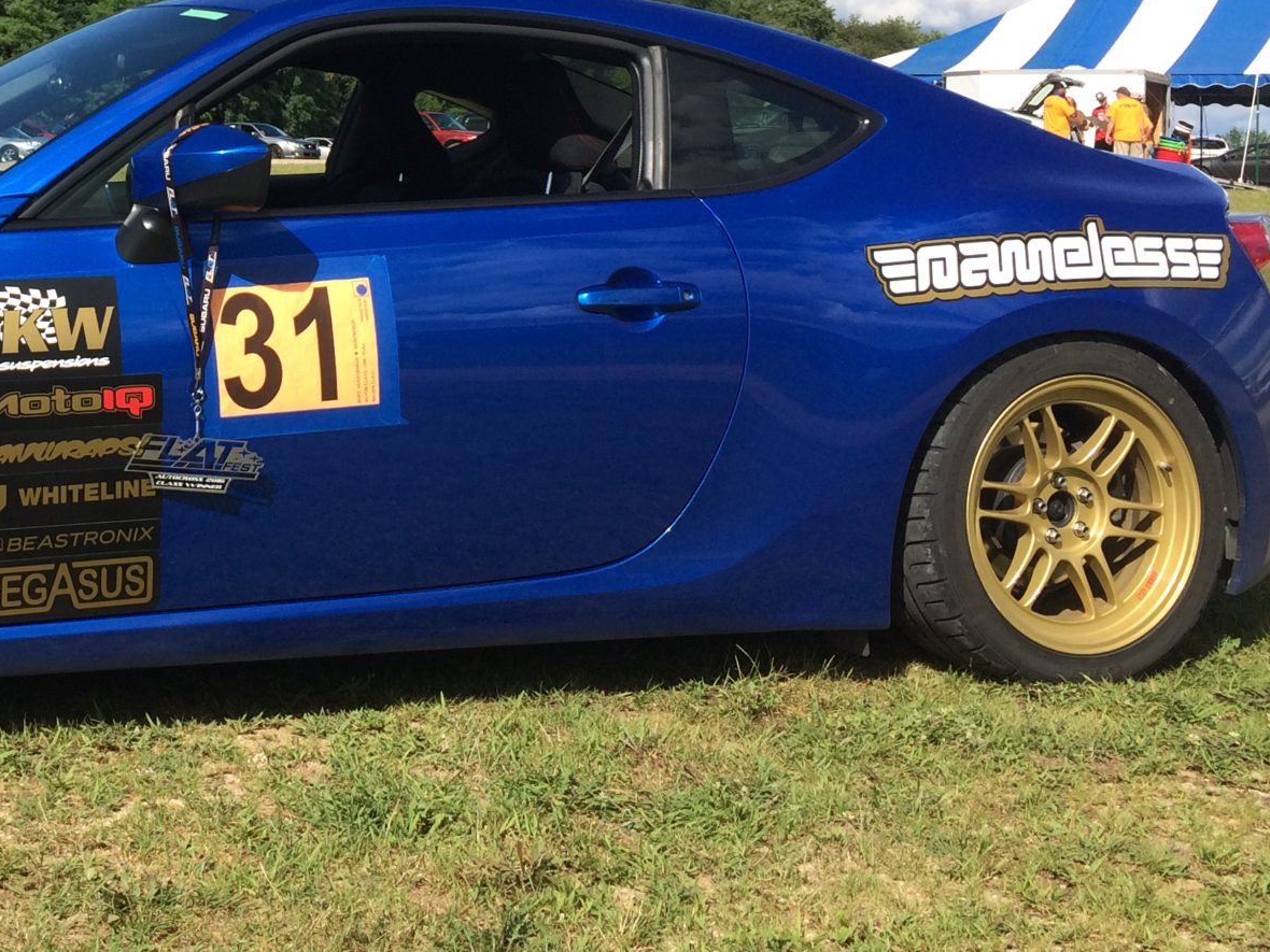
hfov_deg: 32.2
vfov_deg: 24.9
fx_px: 2091
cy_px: 99
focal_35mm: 57
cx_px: 133
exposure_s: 1/2160
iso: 32
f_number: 2.2
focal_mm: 4.15
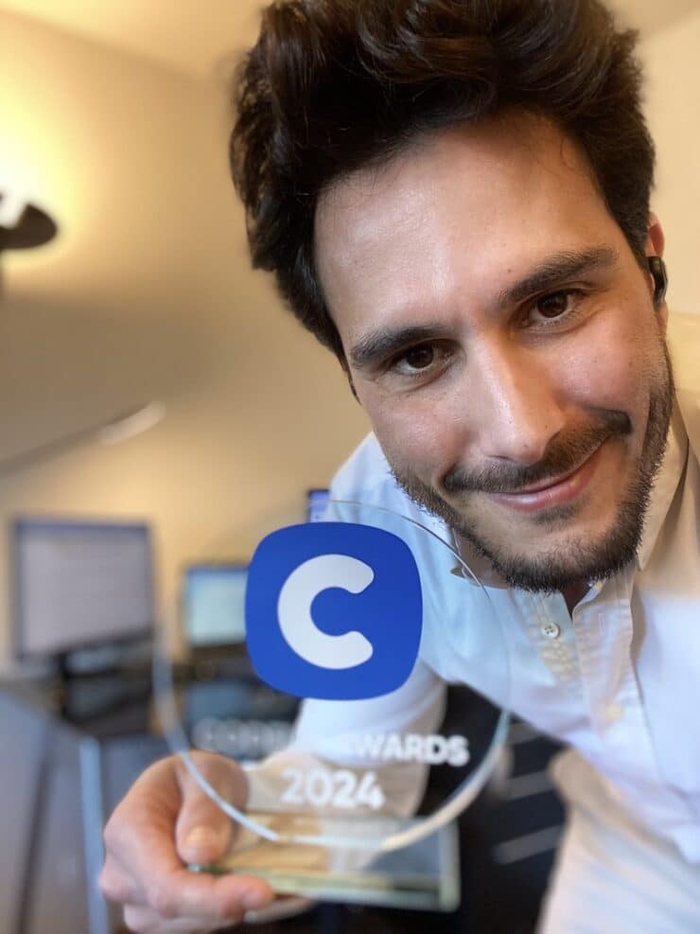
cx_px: 350
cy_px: 467
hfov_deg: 46.8
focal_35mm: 30
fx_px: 809
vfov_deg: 60.0
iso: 250
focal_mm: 2.71
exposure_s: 1/60
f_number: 2.2
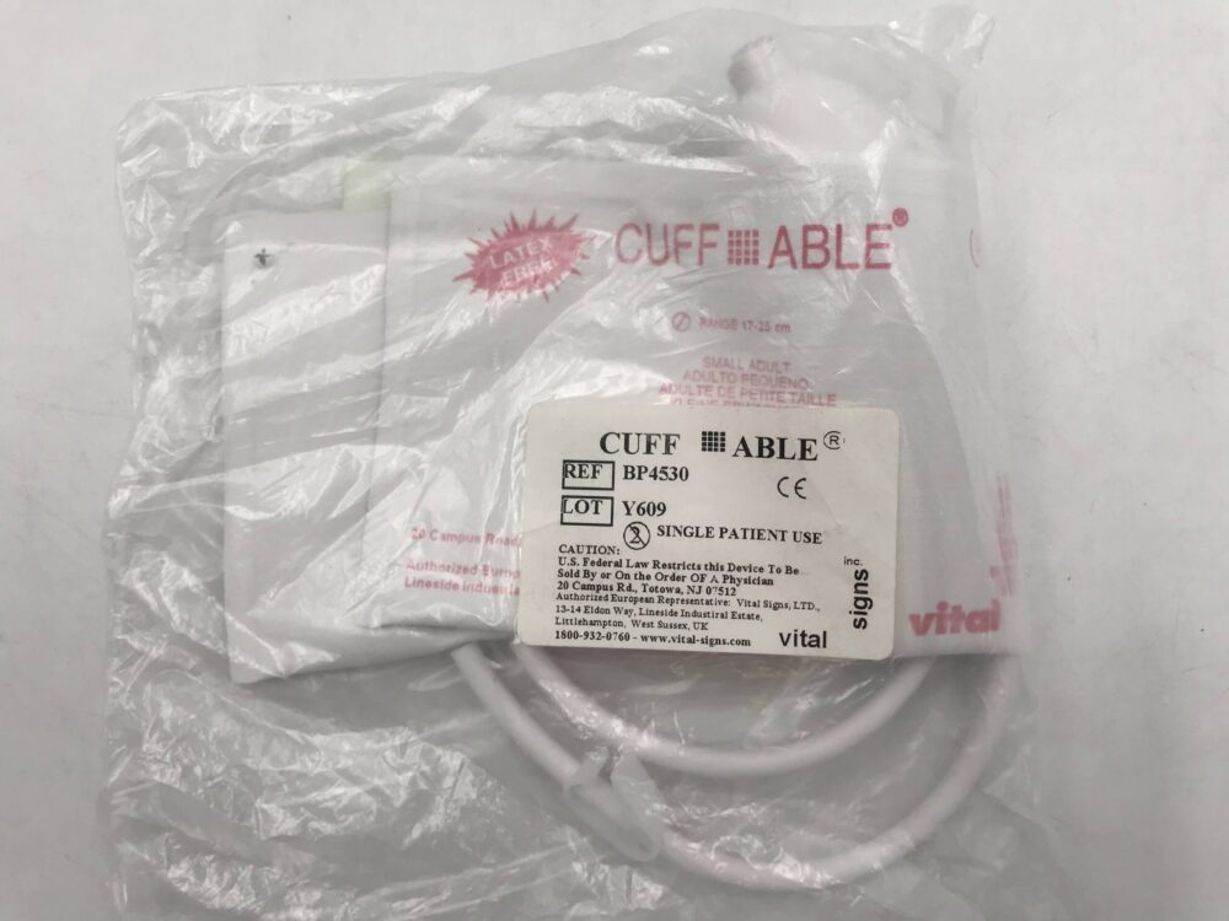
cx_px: 614
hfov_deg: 63.4
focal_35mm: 28
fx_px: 994
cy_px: 460
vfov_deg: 49.7
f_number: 1.8
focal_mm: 3.99
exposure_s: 1/120
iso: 25
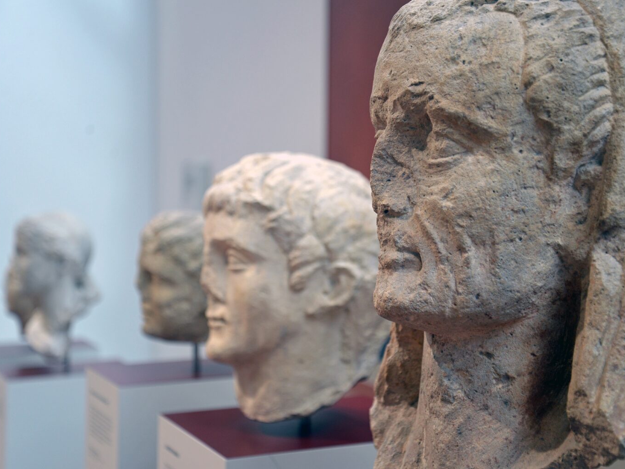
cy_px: 234
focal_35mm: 78
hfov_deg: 25.0
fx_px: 1408
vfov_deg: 18.9
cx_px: 323
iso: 800
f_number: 4.5
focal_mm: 72
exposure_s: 1/160
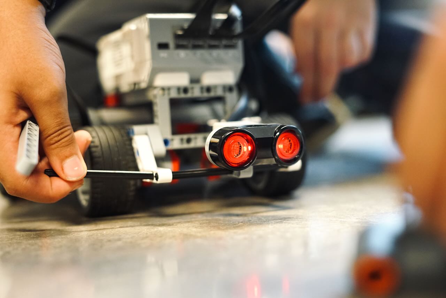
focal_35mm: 50
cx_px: 223
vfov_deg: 27.0
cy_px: 149
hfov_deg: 39.6
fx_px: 620
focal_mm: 50
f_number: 2.8
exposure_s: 1/160
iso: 3200
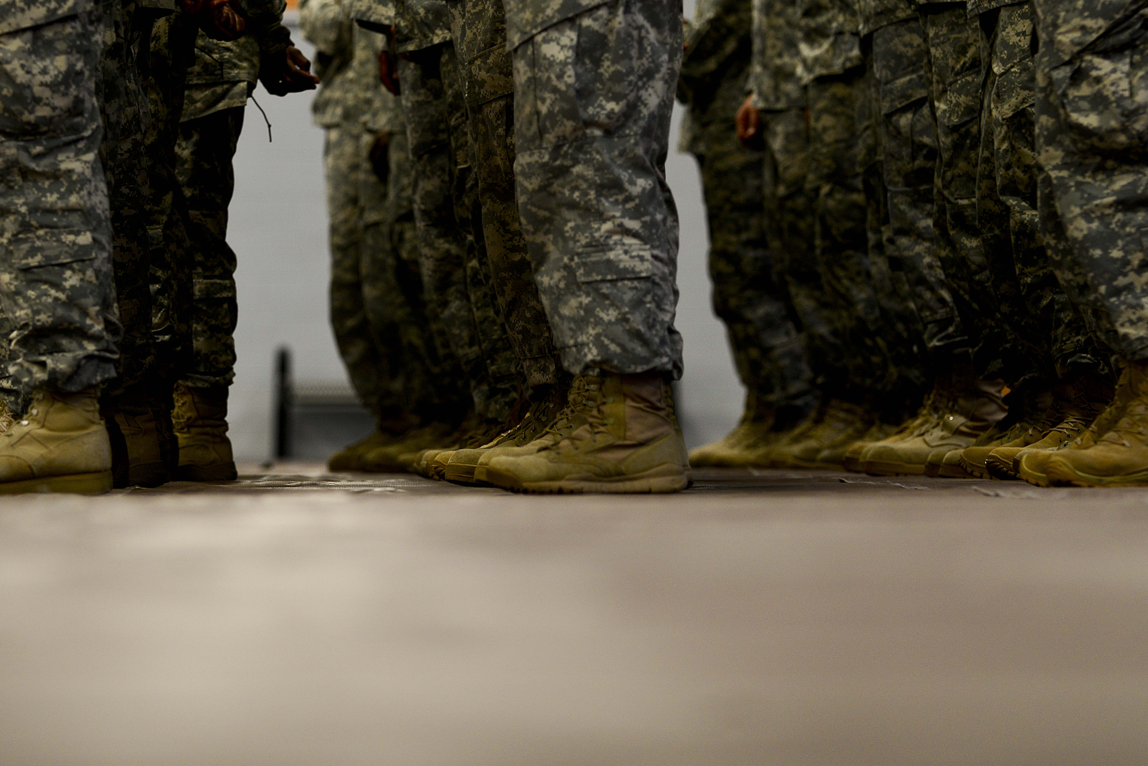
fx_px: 3700
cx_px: 574
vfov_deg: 11.8
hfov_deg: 17.6
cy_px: 383
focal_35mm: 116
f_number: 2.8
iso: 400
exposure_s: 1/100
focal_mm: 116
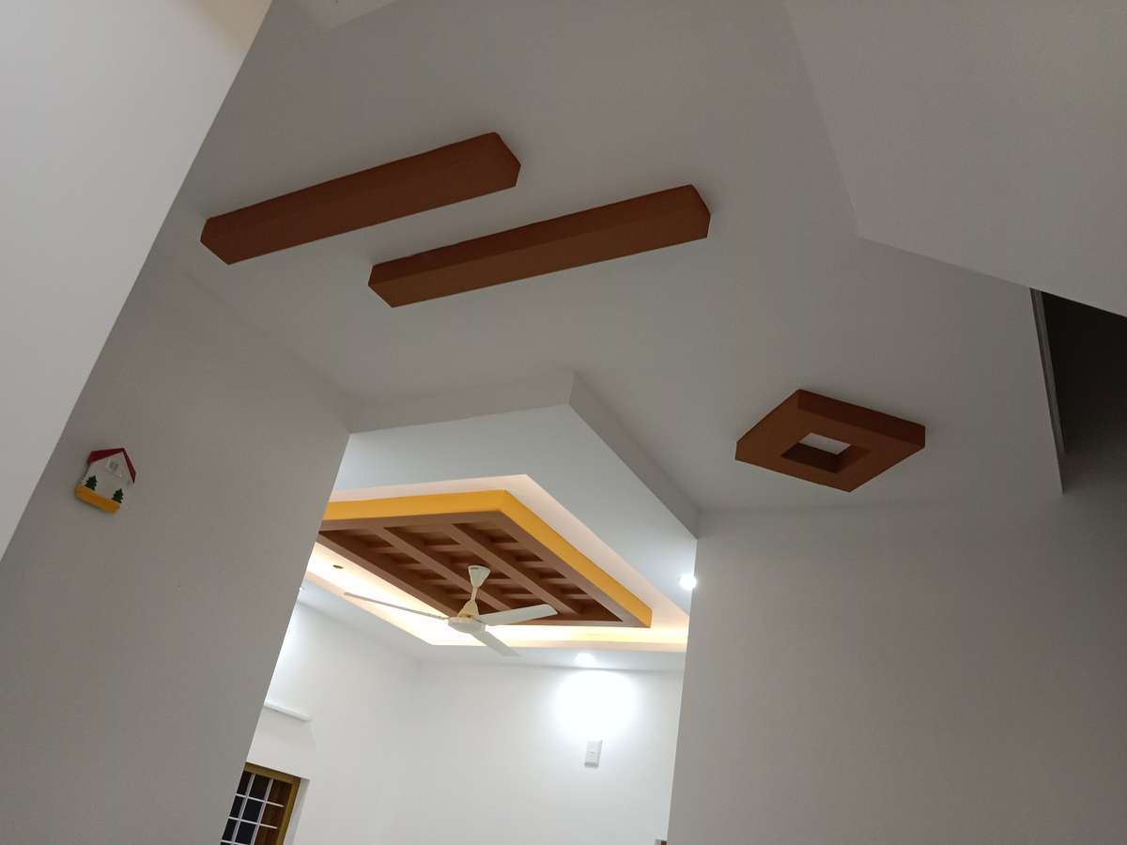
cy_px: 422
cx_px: 564
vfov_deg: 51.4
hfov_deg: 65.3
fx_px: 879
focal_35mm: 27
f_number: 2.2
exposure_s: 1/33.3
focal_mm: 3.65
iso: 503
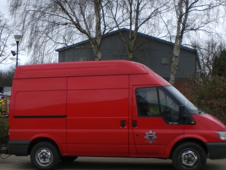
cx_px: 53
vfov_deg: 23.0
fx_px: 412
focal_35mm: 63
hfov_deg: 30.1
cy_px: 131
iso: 50
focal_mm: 6.3
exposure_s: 1/200
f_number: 3.1
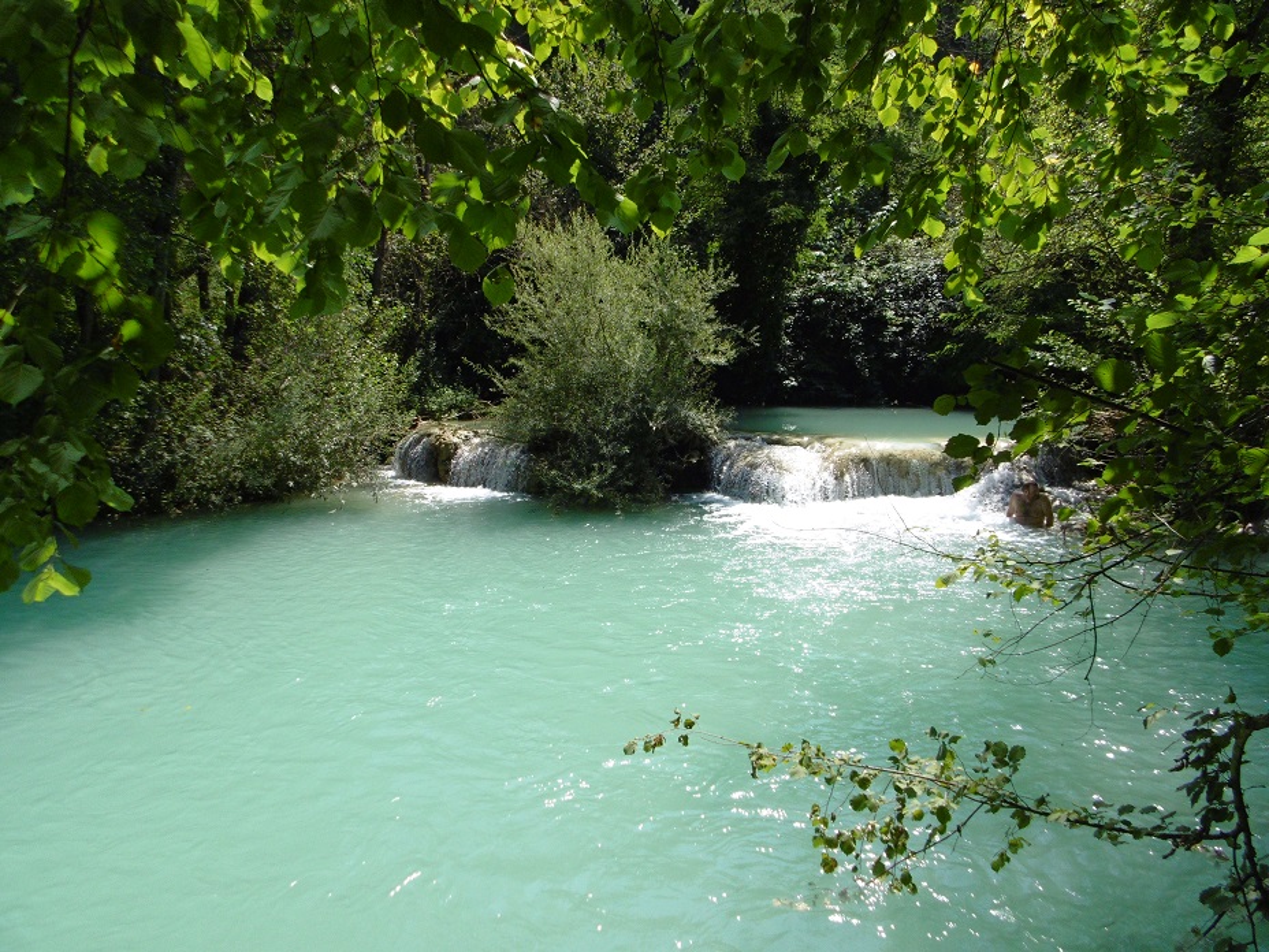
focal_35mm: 25
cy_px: 476
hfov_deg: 69.4
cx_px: 634
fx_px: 916
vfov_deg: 54.9
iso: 100
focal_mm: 4.5
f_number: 3.1
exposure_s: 1/1000
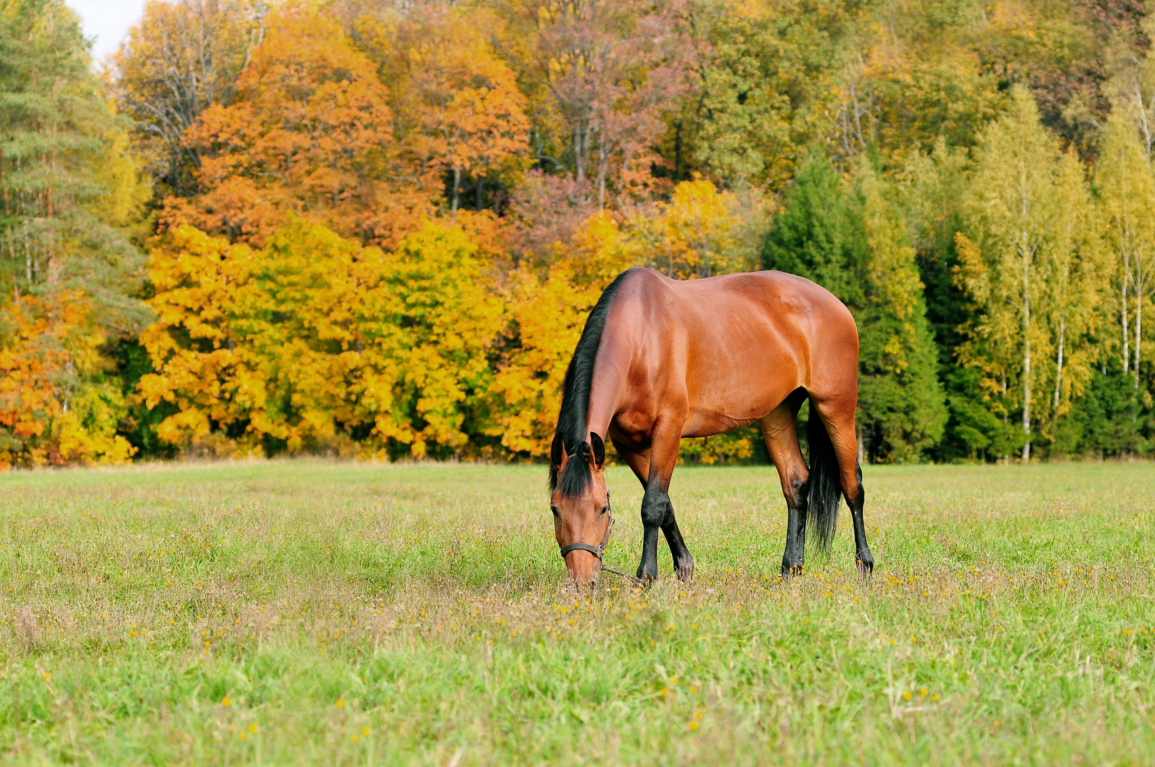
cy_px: 384
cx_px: 578
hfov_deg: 17.1
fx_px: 3845
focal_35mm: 120
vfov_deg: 11.4
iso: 400
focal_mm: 80
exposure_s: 1/1000
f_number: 4
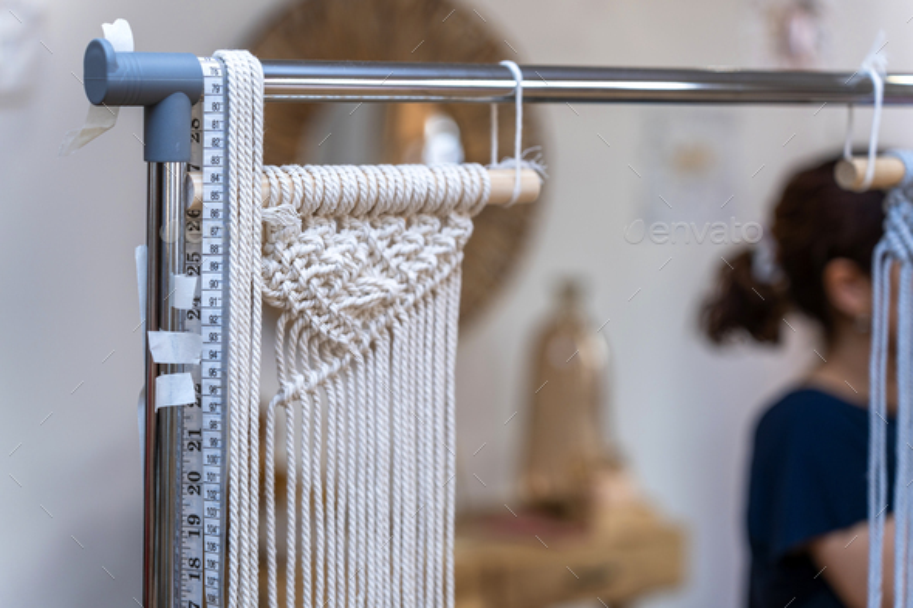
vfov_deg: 18.2
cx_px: 456
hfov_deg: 27.0
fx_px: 1901
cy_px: 304
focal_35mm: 75
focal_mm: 75
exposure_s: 1/160
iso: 250
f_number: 2.8
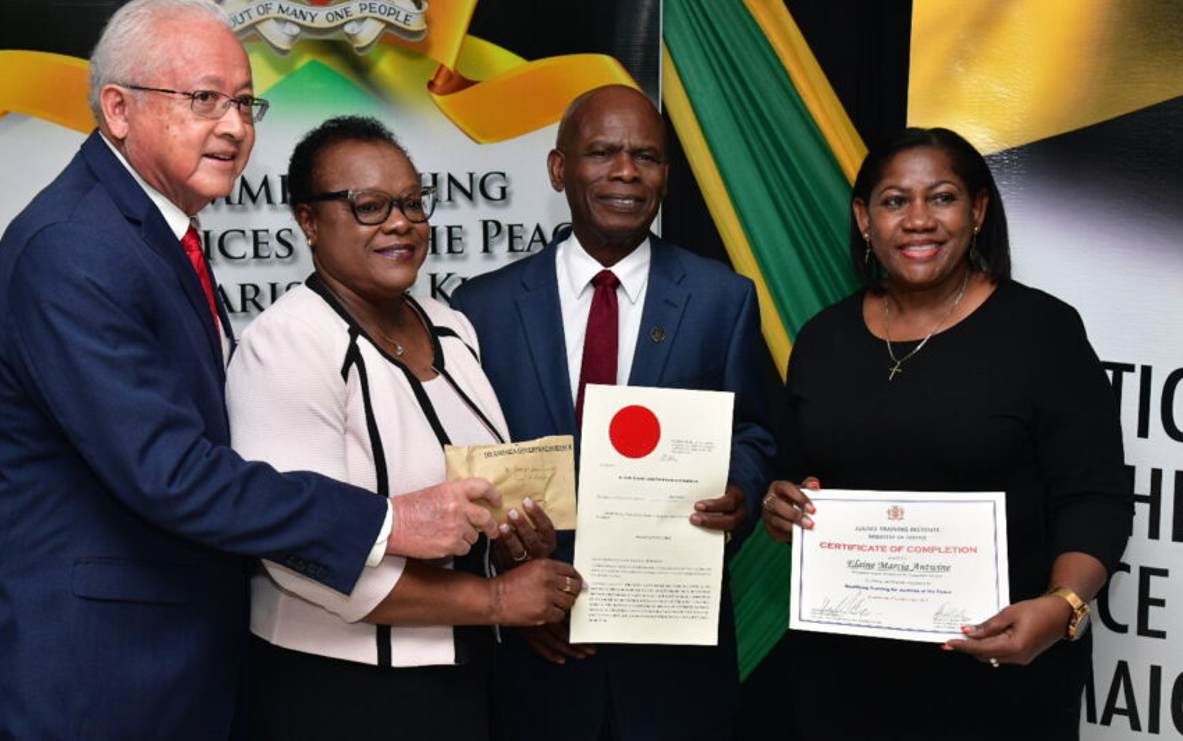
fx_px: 1742
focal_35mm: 54
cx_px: 543
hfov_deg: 37.5
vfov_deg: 24.0
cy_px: 331
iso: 2000
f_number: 8
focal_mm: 44
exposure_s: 1/200
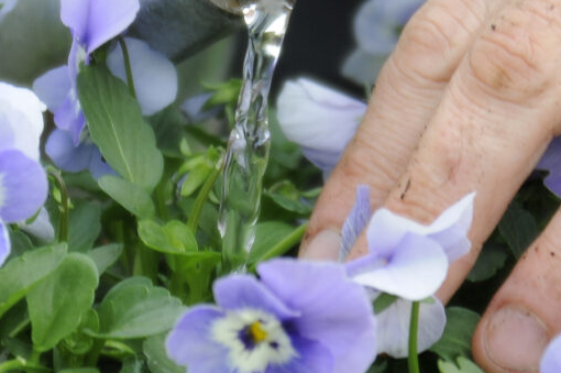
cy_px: 242
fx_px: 4919
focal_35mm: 316
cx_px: 344
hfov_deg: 6.5
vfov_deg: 4.3
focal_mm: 70
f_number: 4.5
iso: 250
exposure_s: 1/250
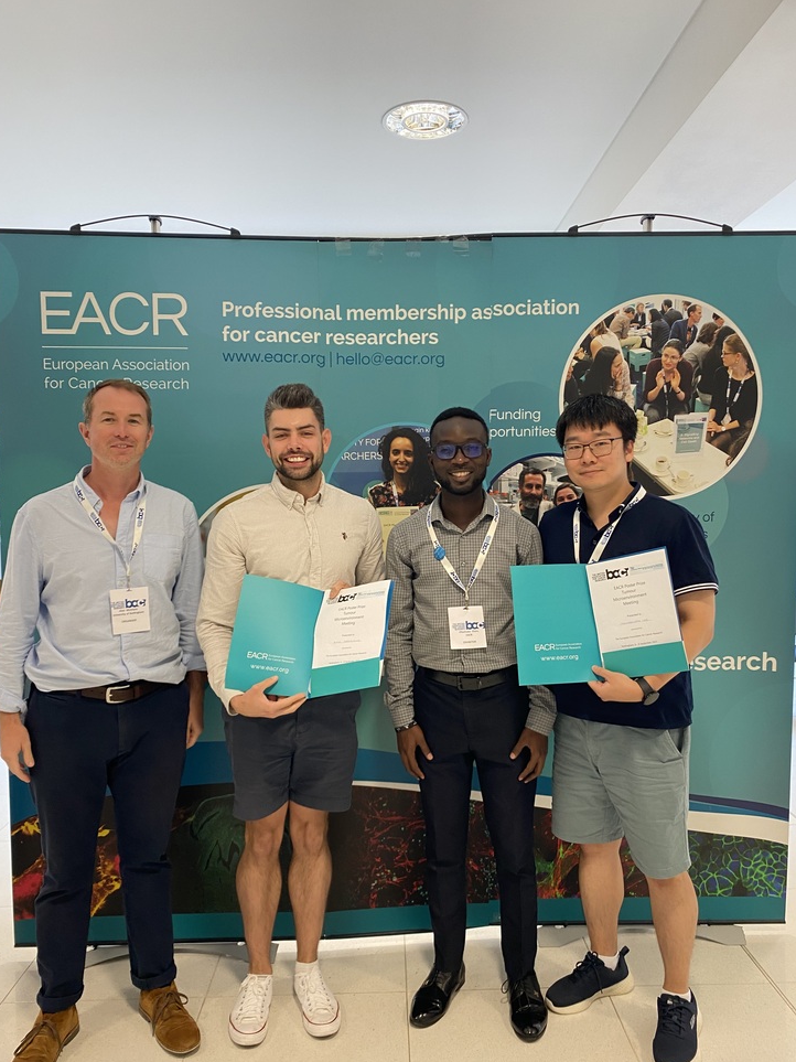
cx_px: 400
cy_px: 541
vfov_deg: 65.3
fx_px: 828
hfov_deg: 51.3
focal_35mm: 27
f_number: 1.8
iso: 80
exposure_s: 1/50
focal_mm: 4.25
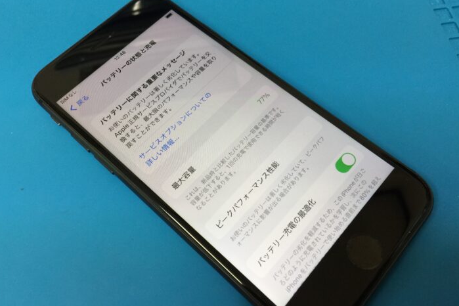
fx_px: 395
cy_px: 151
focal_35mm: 31
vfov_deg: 42.3
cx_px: 228
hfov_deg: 60.3
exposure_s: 1/30
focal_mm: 4.15
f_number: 2.2
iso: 50
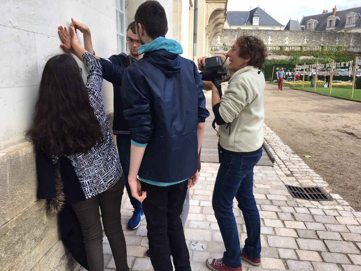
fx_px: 302
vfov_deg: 48.2
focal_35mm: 29
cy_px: 136
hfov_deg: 61.7
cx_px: 180
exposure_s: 1/377
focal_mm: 4.15
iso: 25
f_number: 2.2
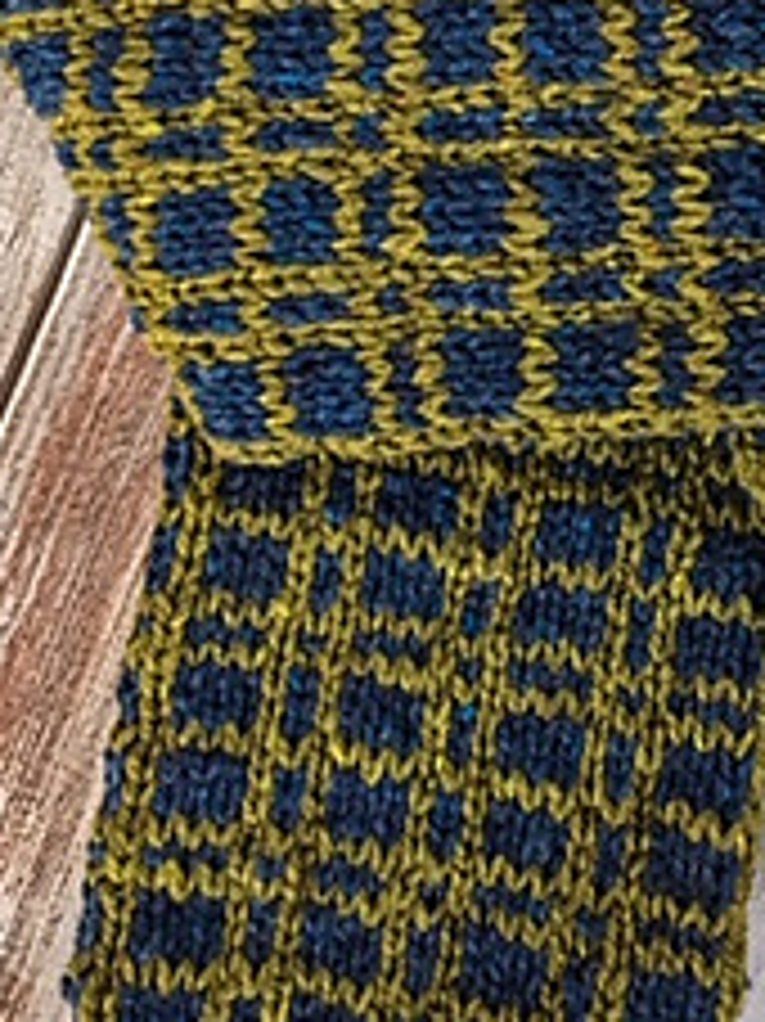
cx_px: 727
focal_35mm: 64
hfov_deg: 22.2
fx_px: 1888
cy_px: 234
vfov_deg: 29.7
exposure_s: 1/15
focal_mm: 4.15
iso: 250
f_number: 2.2
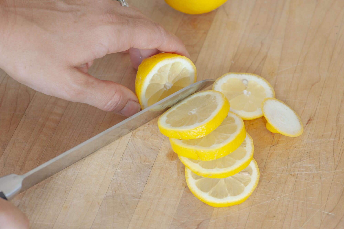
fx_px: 955
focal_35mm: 100
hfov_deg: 20.4
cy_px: 114
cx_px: 172
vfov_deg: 13.7
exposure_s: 1/160
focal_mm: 100
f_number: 10
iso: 1250
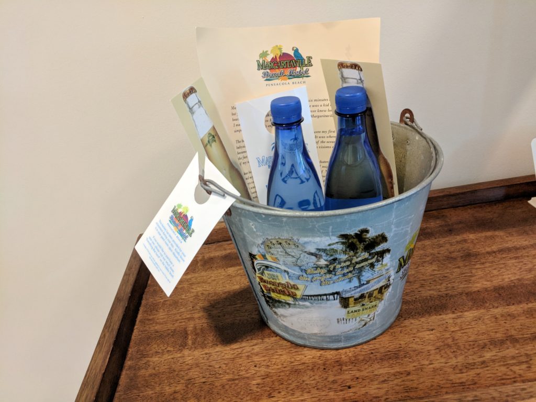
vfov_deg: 53.1
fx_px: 403
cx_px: 268
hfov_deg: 67.3
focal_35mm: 26
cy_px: 201
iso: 670
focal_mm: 4.67
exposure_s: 1/30
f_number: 2
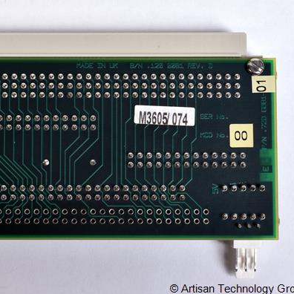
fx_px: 650
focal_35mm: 68
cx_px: 91
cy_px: 148
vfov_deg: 25.5
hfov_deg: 25.3
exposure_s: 1/200
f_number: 13
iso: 200
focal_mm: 35
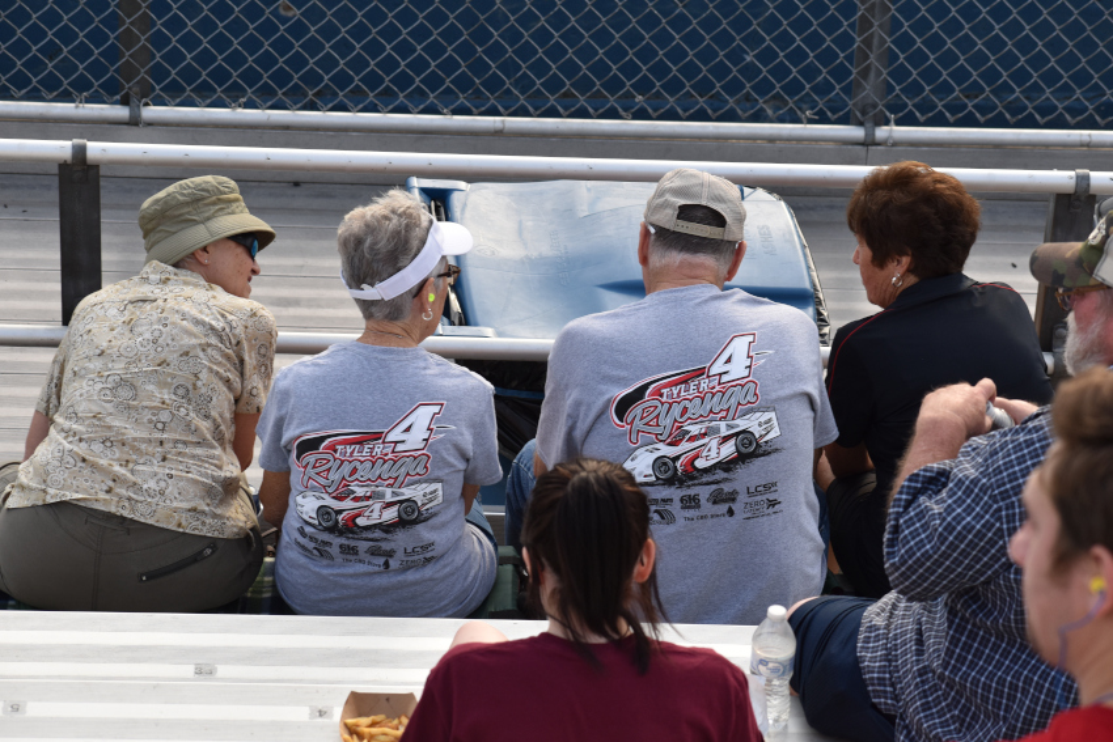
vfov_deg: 9.0
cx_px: 556
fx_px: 4731
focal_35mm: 153
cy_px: 371
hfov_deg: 13.4
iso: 400
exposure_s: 1/250
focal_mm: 102
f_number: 9
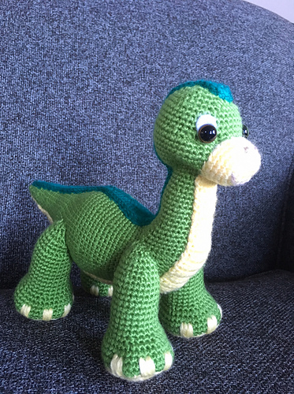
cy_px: 197
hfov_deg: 48.1
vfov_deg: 61.8
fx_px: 330
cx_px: 147
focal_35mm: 29
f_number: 2.2
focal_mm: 4.15
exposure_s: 1/20
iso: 200
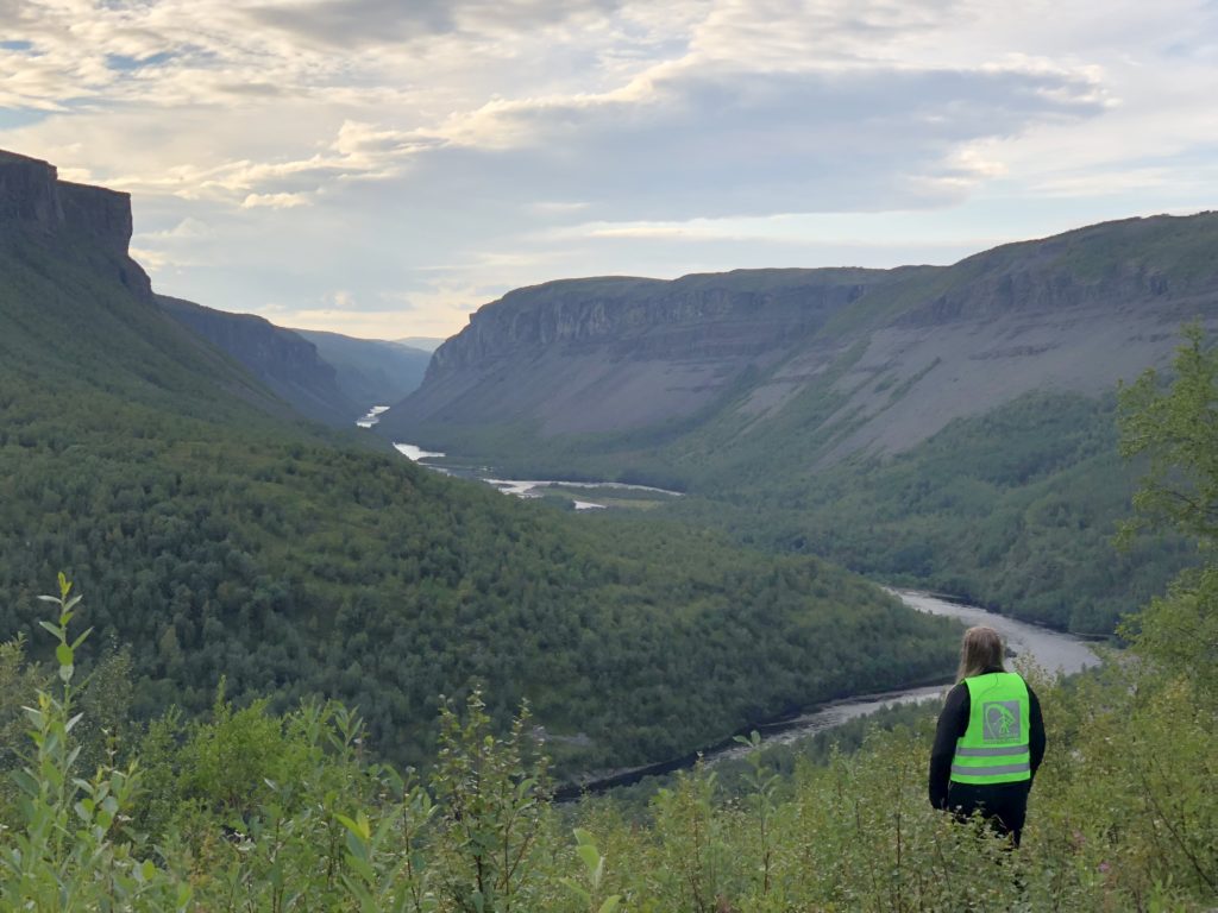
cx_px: 609
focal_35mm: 52
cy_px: 456
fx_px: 1830
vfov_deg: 28.0
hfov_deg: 36.8
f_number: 2.4
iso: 16
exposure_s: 1/510
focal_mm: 6
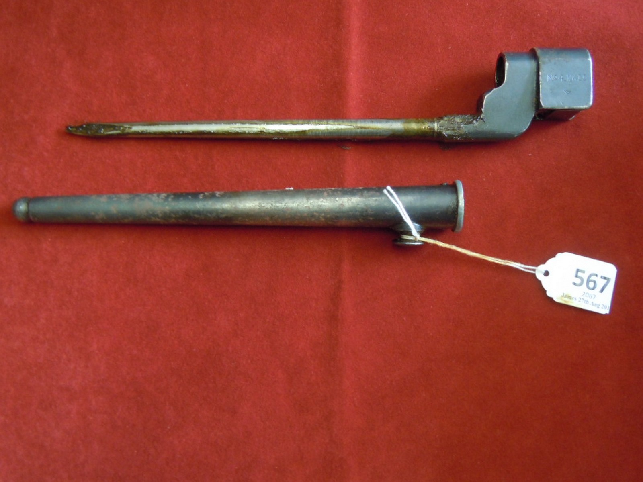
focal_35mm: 30
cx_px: 322
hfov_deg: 60.0
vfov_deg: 46.8
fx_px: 557
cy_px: 241
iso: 400
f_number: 3.5
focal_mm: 5.4
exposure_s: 1/15
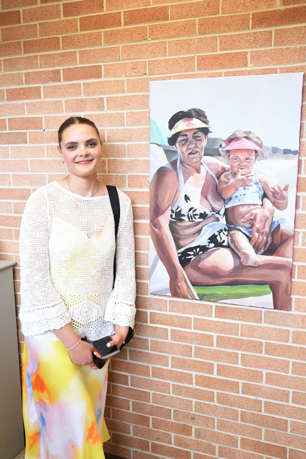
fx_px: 421
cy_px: 230
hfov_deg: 40.0
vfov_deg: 57.2
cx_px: 153
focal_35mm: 33
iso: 2000
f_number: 7.1
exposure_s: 1/100
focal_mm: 22
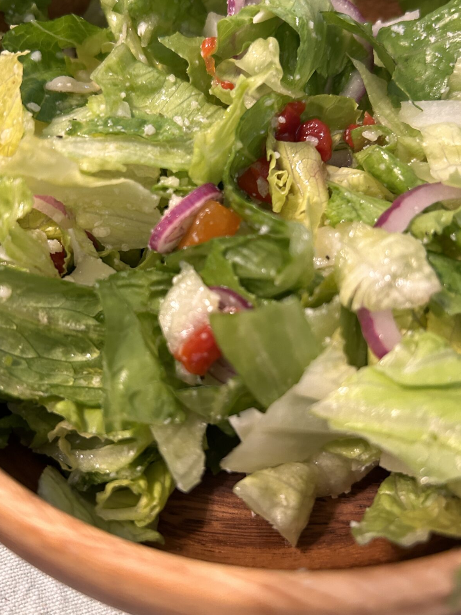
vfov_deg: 55.1
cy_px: 256
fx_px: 586
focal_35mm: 33
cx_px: 228
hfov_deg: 42.9
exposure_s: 1/40
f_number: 1.5
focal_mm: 5.7
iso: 400
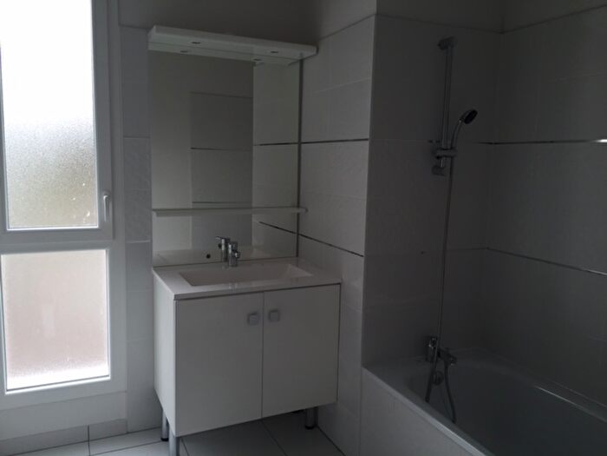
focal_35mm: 29
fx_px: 509
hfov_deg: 61.7
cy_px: 228
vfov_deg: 48.2
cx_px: 304
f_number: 2.2
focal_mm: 4.15
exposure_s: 1/131
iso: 32
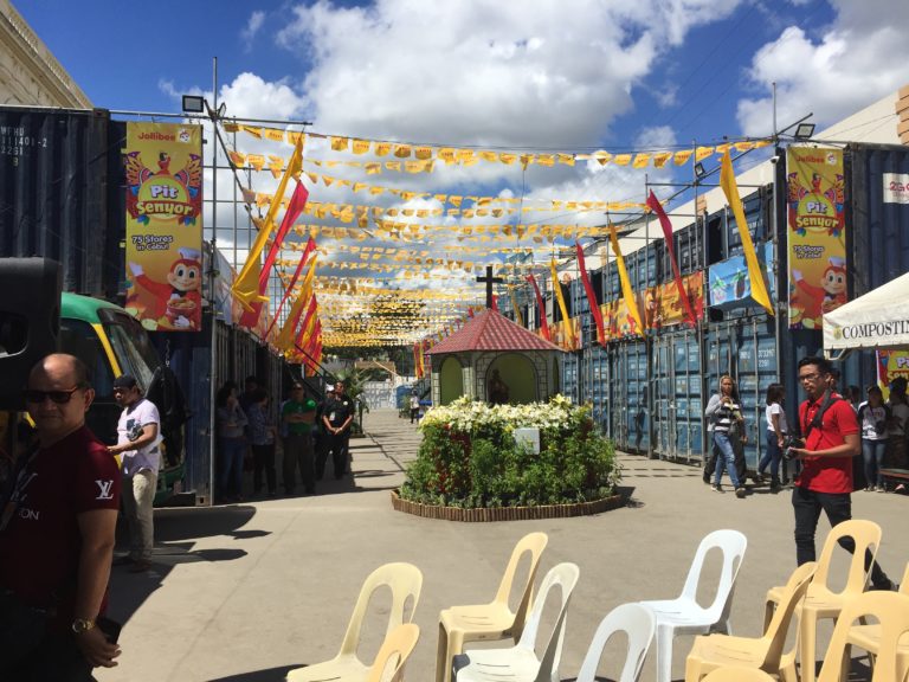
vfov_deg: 48.2
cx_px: 454
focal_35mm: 29
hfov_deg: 61.7
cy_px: 341
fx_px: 762
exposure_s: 1/3597
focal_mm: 4.15
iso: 32
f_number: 2.2
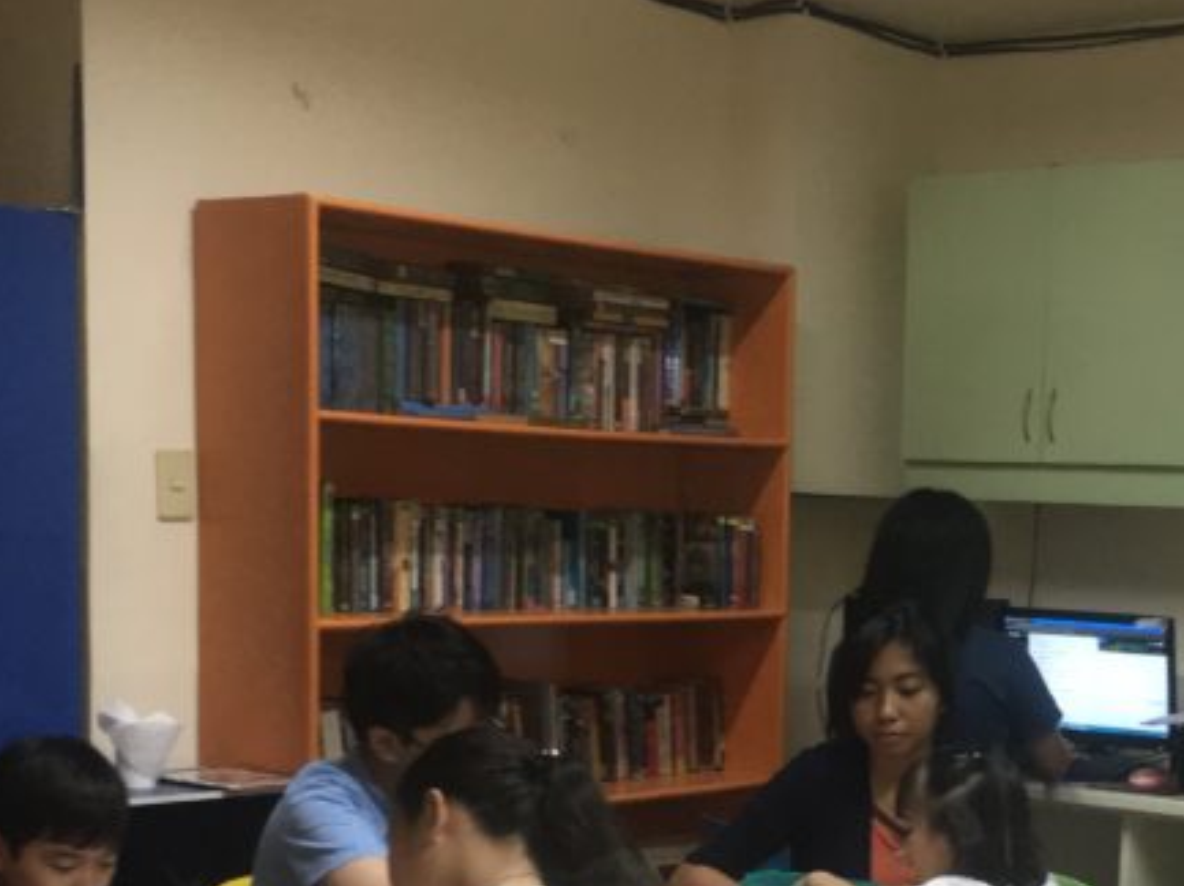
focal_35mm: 70
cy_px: 759
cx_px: 1014
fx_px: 2392
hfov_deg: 27.0
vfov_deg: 20.6
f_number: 2.2
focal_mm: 4.15
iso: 100
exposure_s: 1/20
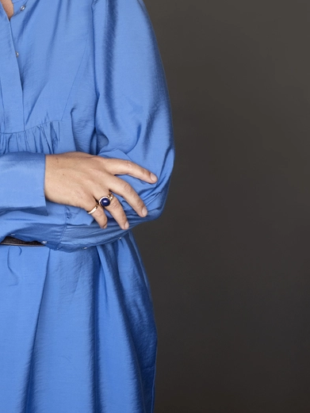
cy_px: 51
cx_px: 17
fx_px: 1146
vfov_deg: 20.1
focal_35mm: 96
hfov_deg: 15.2
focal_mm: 63
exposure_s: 1/160
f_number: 4
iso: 800
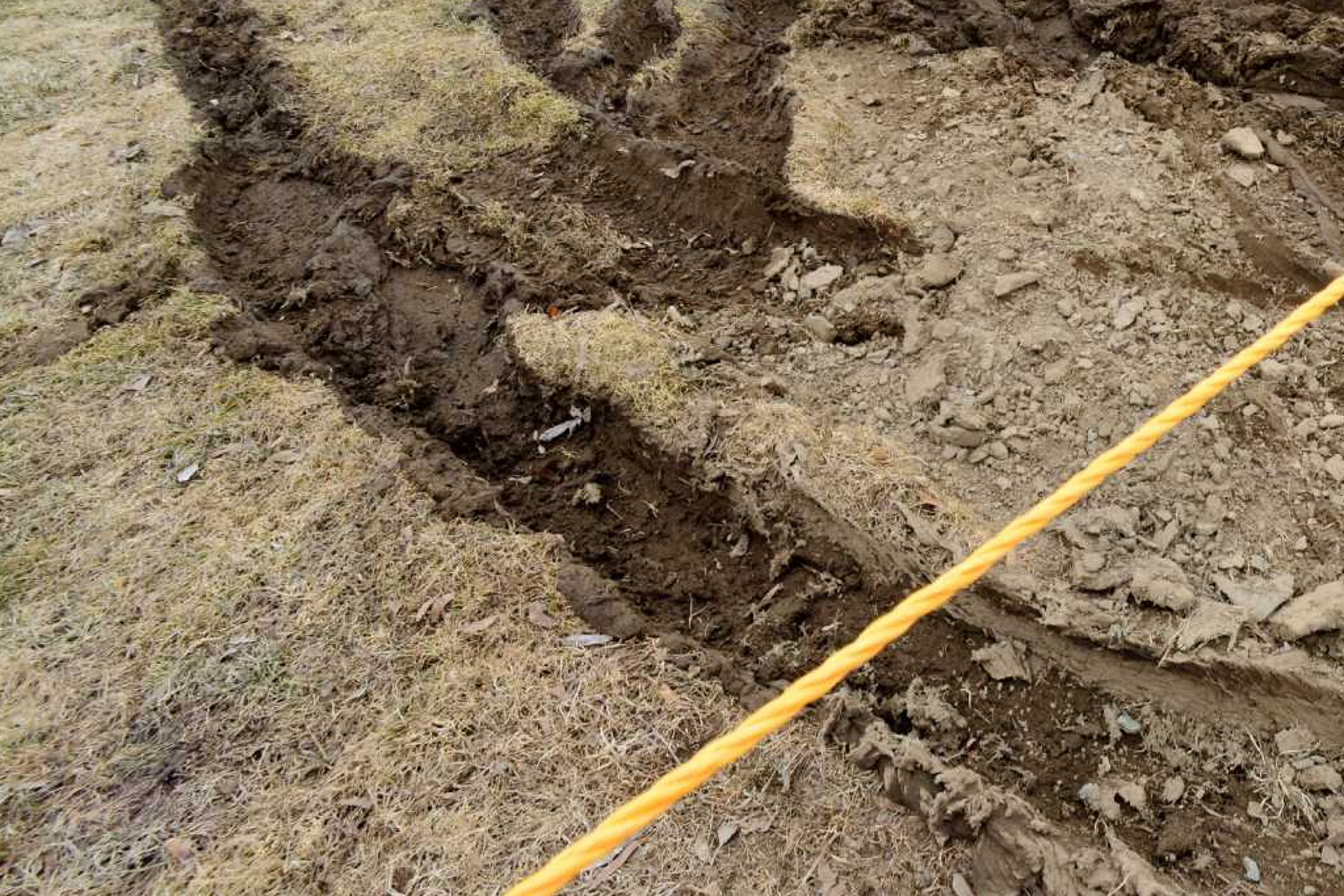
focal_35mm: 28
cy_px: 127
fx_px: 1045
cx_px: 1151
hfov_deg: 58.2
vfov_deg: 43.3
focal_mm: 14
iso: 800
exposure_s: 1/320
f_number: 13
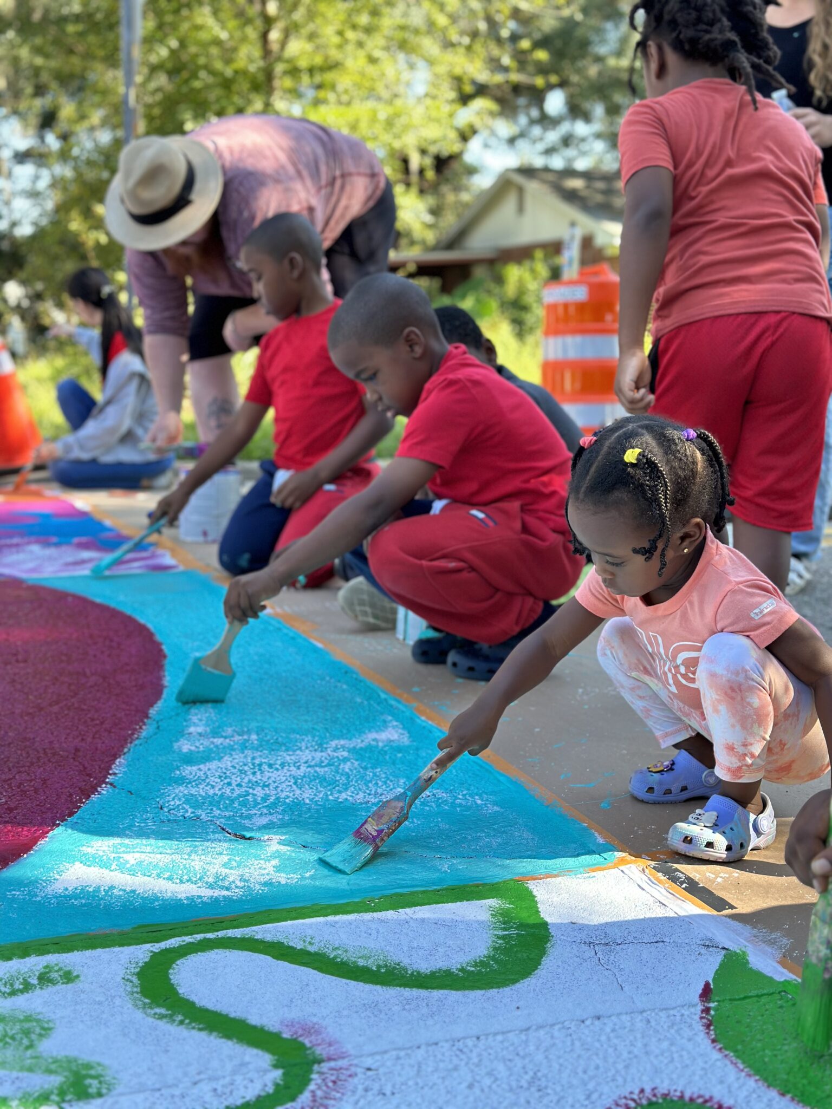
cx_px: 416
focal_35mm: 48
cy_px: 554
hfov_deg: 30.3
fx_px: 1538
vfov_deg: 39.7
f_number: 1.78
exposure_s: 1/475
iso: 80
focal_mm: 6.86
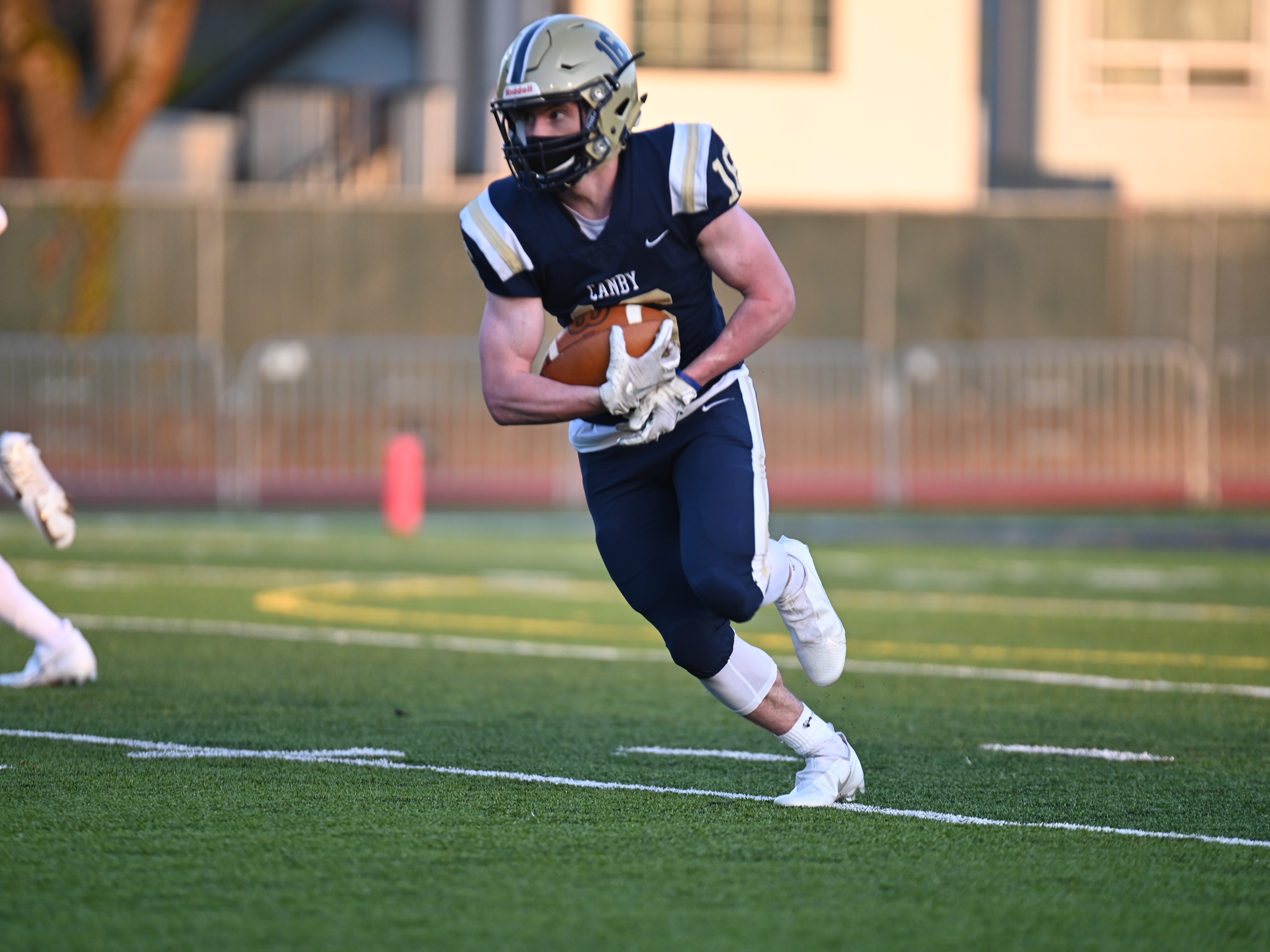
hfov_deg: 6.1
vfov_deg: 4.6
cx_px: 634
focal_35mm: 326
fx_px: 11959
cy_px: 475
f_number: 2.8
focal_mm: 300
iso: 1000
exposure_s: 1/1250
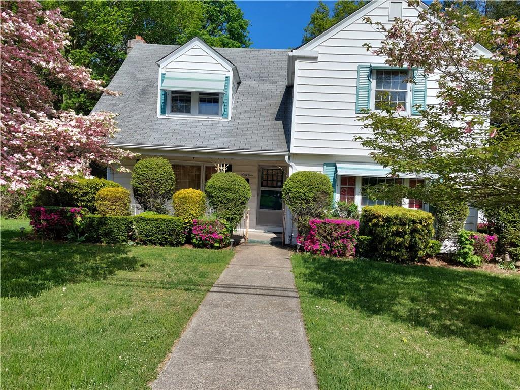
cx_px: 260
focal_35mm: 24
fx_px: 361
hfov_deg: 71.6
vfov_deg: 56.8
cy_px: 195
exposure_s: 1/2113
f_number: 1.8
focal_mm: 5.23
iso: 40
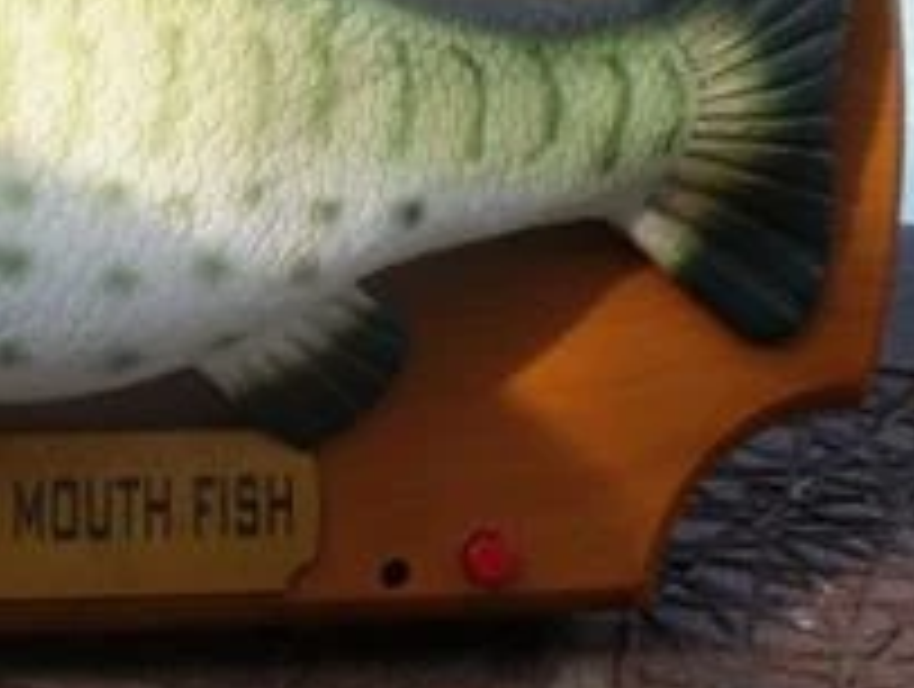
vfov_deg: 17.0
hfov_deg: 22.0
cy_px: 101
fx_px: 2275
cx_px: 41
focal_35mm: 86
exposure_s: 1/60
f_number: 7.6
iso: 80
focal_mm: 6.3
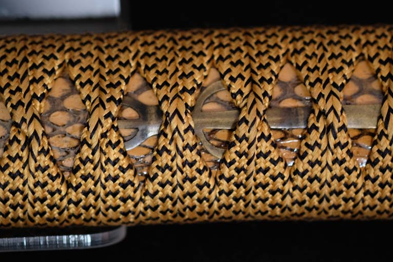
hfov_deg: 14.5
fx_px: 1539
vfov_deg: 9.7
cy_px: 136
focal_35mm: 141
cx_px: 263
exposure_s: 1/8
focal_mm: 60
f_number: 2.4
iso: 500
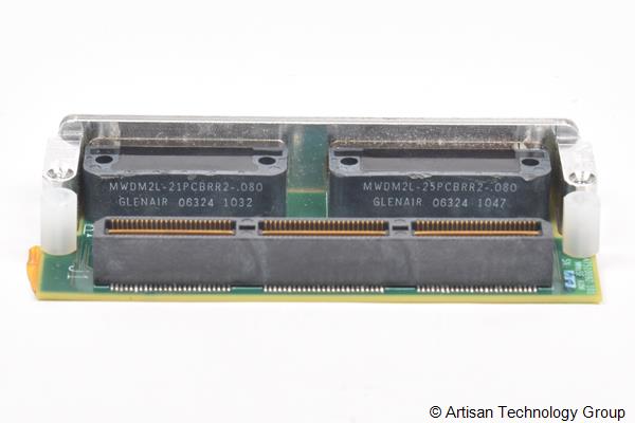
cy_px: 212
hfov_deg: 24.6
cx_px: 318
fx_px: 1455
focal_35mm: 82
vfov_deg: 16.6
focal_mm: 55
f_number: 11
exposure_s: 1/200
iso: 200
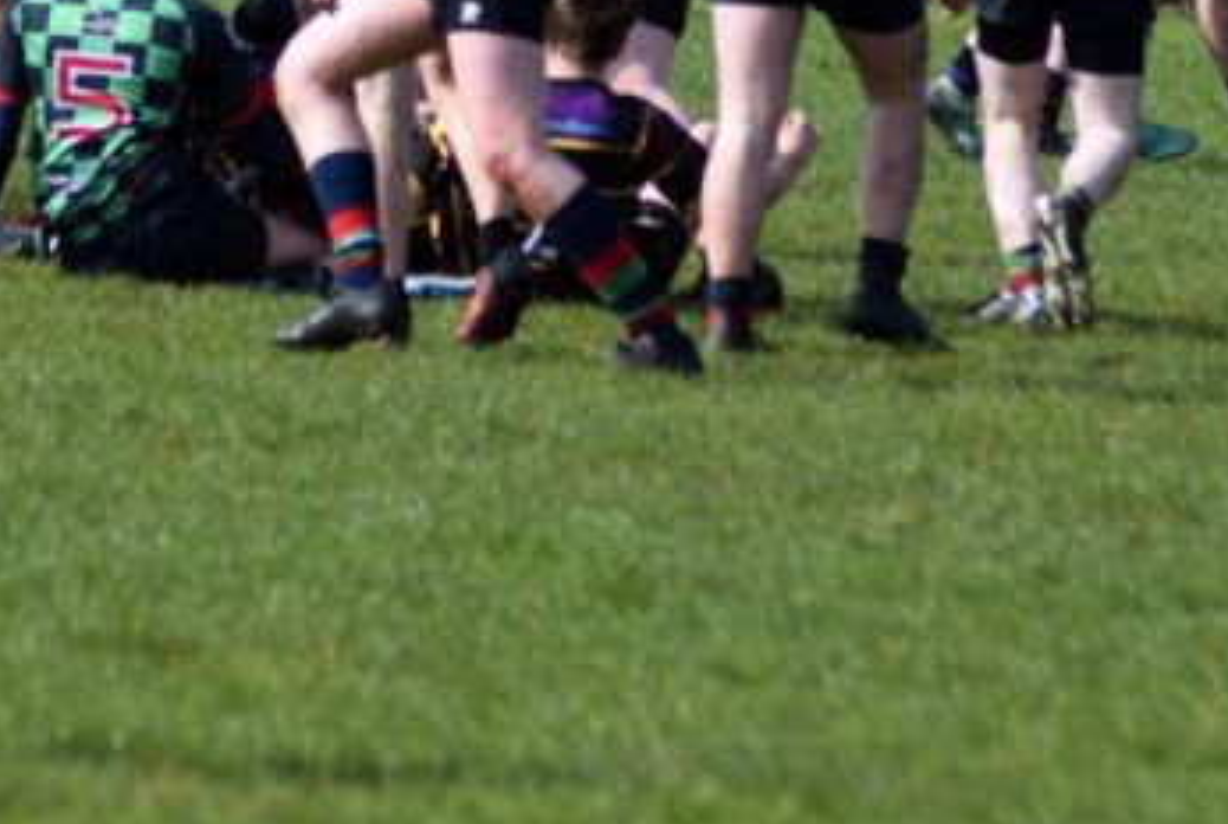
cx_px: 504
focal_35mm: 732
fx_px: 25012
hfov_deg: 2.8
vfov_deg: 1.9
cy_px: 14
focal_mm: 220
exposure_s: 1/1600
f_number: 6.3
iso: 400
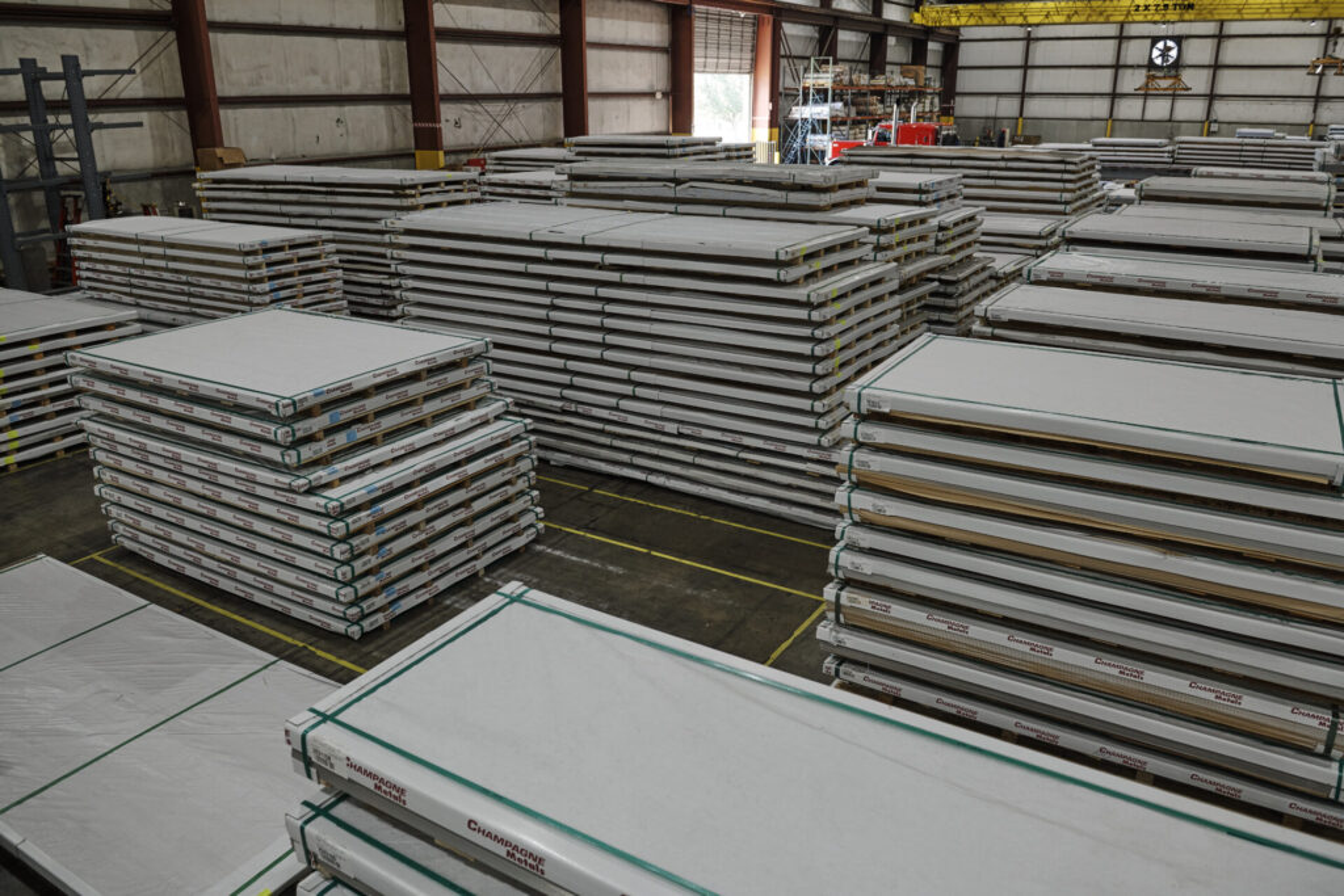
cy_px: 448
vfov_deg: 47.9
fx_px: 1008
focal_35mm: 27
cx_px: 672
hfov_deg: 67.4
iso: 1000
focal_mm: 27
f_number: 5
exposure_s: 1/100
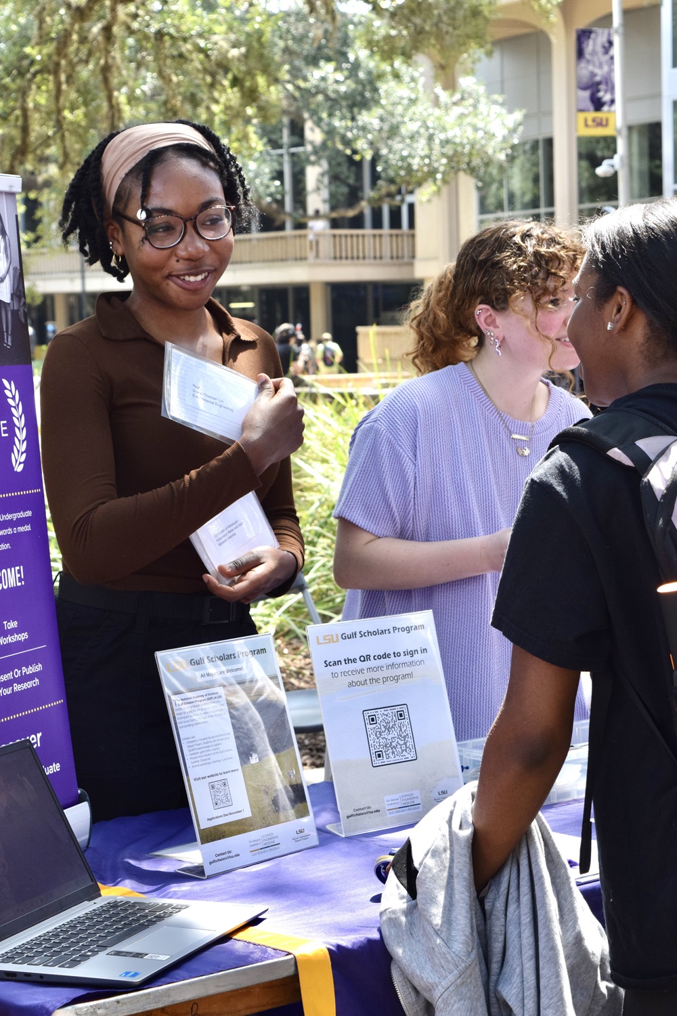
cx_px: 338
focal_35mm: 82
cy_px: 508
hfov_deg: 16.6
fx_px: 2327
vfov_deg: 24.6
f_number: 9
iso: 800
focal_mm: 55
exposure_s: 1/320
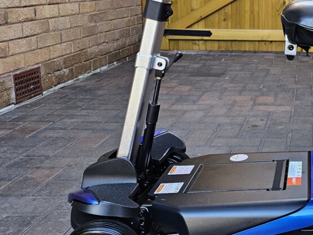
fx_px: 452
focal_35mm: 50
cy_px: 61
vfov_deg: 28.7
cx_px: 321
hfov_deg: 34.4
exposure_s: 1/100
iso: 125
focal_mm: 5.4
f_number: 1.8
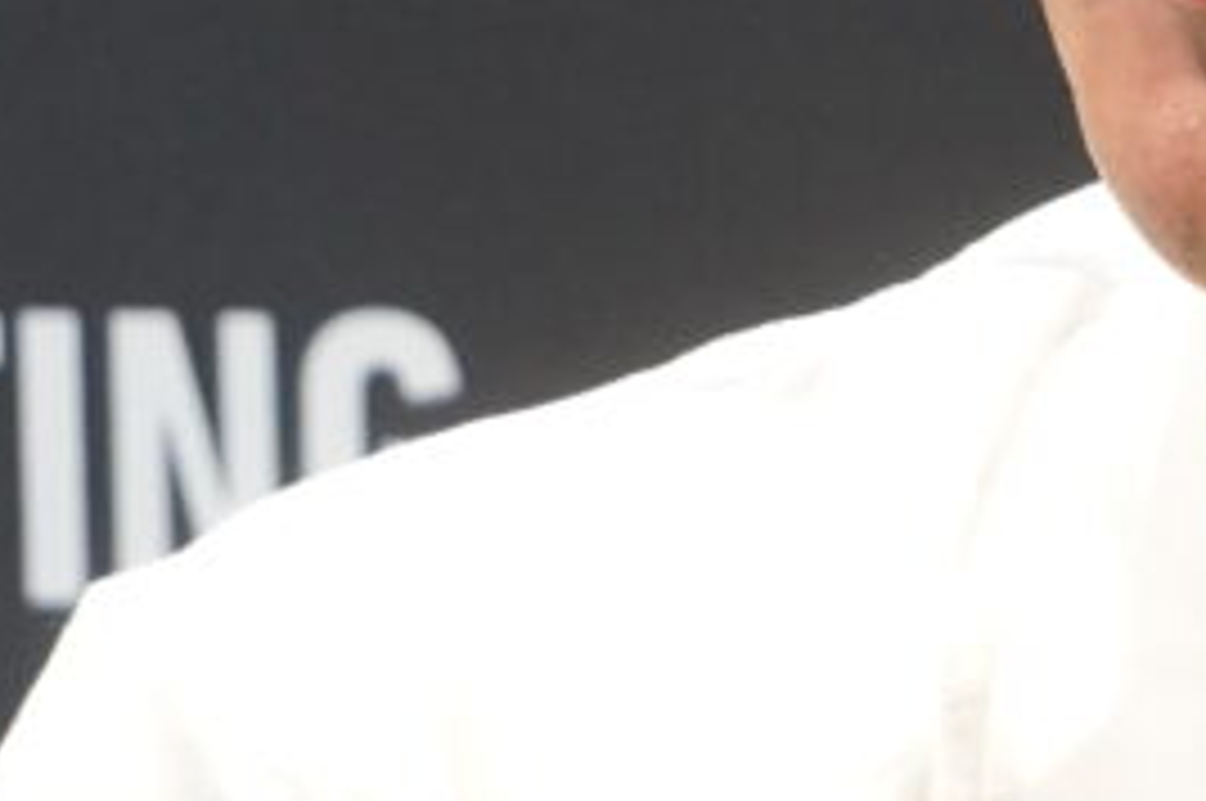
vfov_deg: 1.8
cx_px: 1120
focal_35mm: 746
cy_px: -52
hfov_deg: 2.8
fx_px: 24960
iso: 5000
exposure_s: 1/200
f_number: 5.6
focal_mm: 130
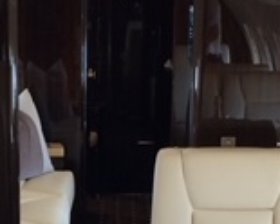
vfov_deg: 12.9
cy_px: 255
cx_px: 85
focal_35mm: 117
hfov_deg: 16.4
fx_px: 970
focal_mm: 4.15
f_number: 2.2
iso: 32
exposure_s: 1/40
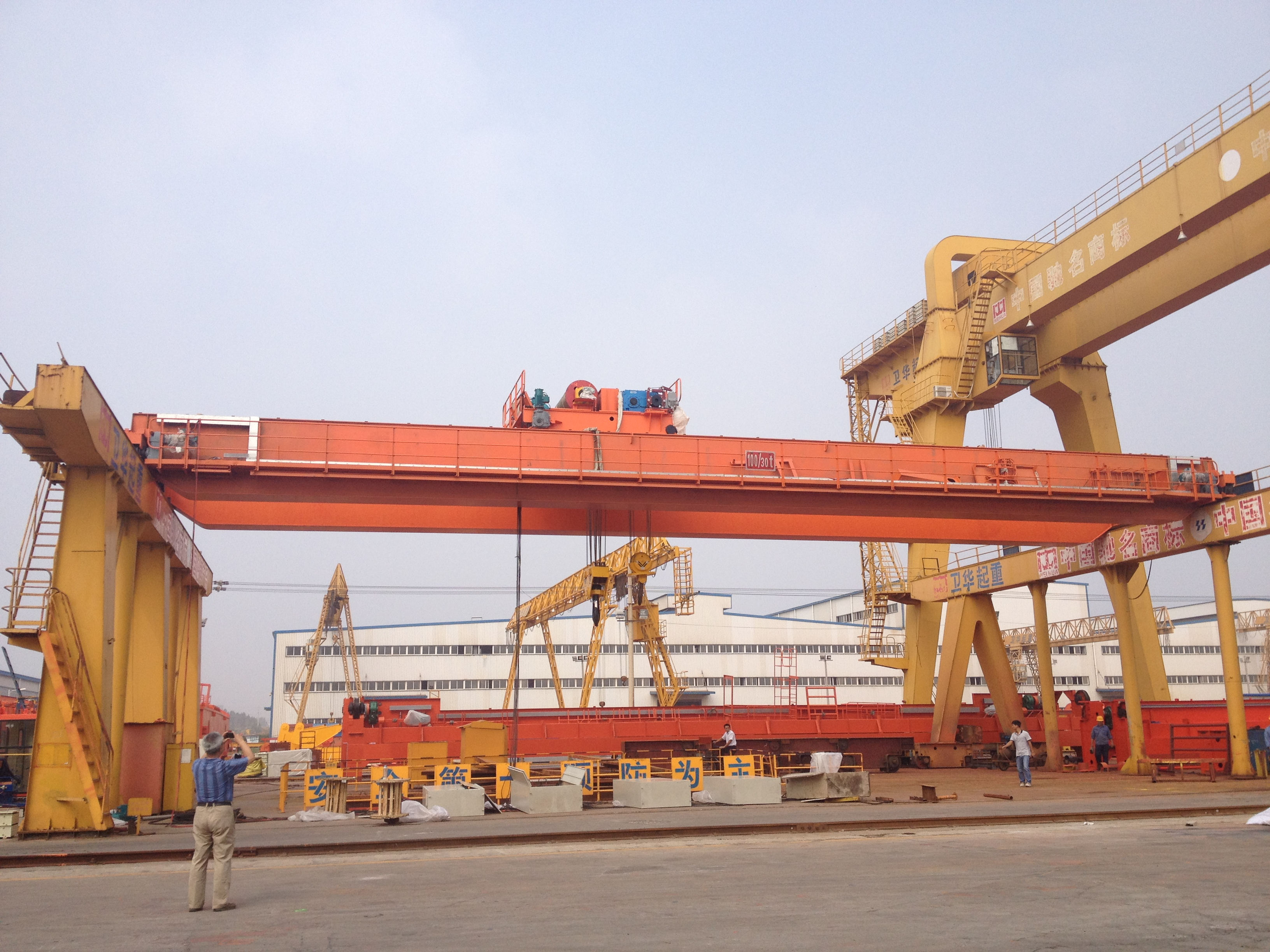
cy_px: 476
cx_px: 635
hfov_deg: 52.6
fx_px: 1284
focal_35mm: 35
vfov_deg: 40.7
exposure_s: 1/1727
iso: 64
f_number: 2.4
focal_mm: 4.28
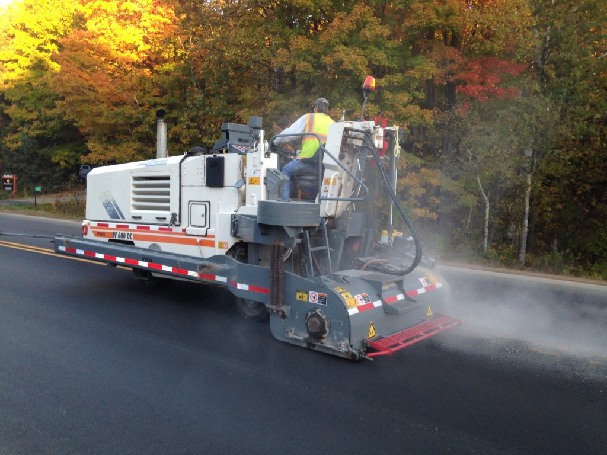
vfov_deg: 42.9
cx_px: 304
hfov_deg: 55.4
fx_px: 579
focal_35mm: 33
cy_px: 228
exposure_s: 1/120
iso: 80
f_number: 2.4
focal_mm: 4.12
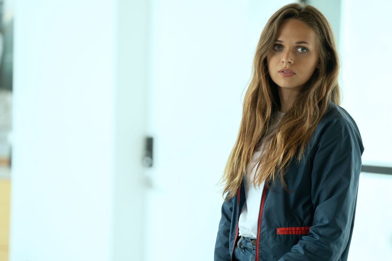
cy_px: 131
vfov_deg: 6.8
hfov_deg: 10.2
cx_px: 196
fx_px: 2188
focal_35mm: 201
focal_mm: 200
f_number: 3.5
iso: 800
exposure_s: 1/250
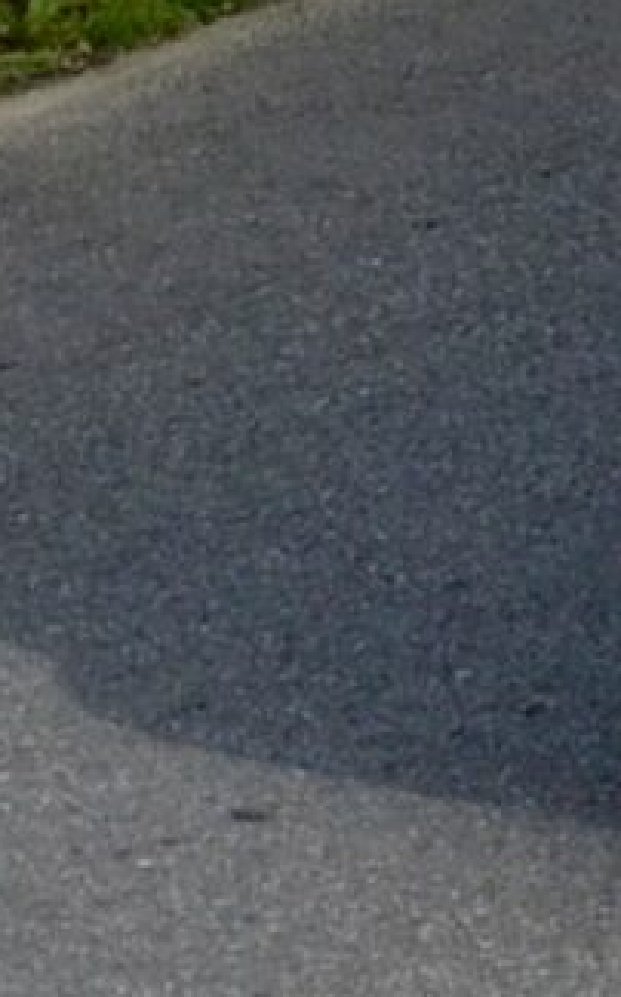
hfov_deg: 2.6
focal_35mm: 503
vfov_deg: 4.2
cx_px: 1952
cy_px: -45
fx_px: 13645
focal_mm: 52
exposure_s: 1/1000
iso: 400
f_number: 5
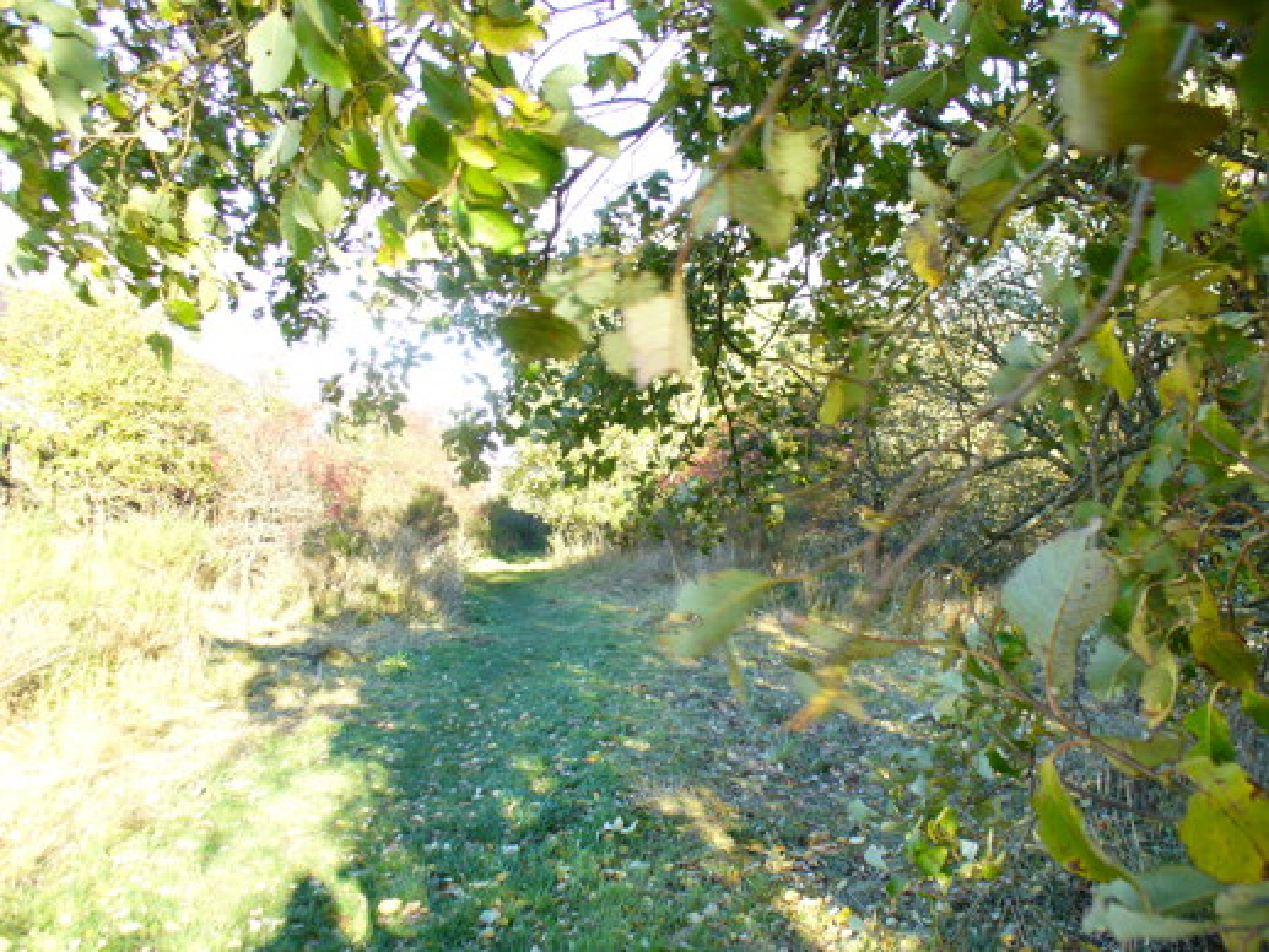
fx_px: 1357
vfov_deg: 38.7
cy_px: 476
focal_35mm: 37
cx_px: 634
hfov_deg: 50.1
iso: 80
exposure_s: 1/125
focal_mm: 6.1
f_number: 2.8
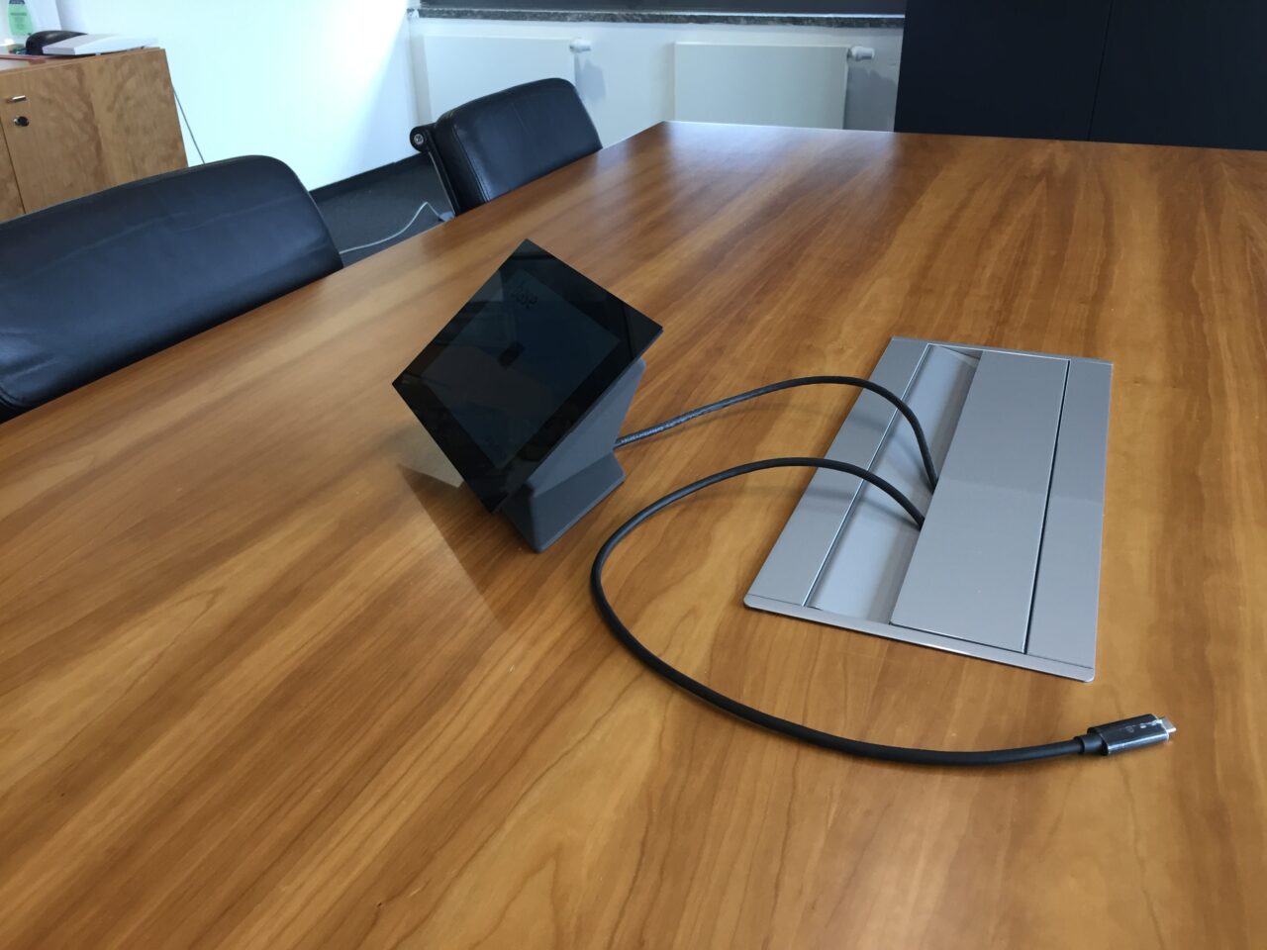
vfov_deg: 48.2
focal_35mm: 29
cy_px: 475
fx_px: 1061
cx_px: 634
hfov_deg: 61.7
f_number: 2.2
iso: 100
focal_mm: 4.15
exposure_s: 1/33
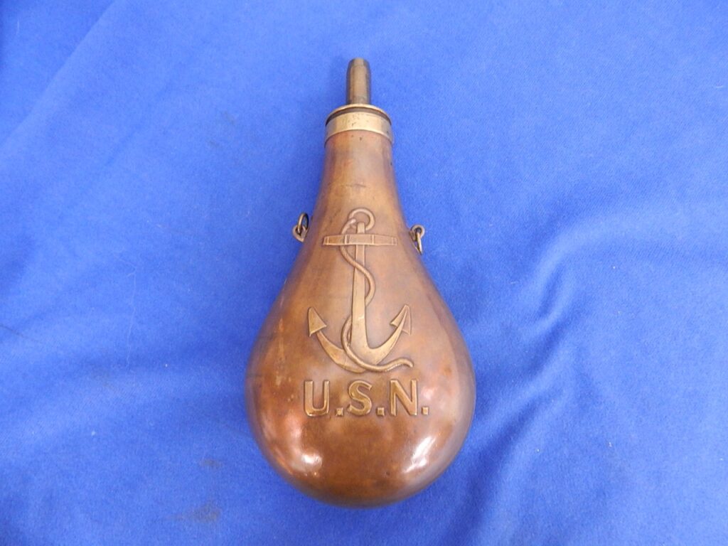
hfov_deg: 76.4
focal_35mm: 22
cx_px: 364
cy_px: 273
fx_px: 463
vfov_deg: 61.1
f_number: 3
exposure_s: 1/8
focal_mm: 4
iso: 450
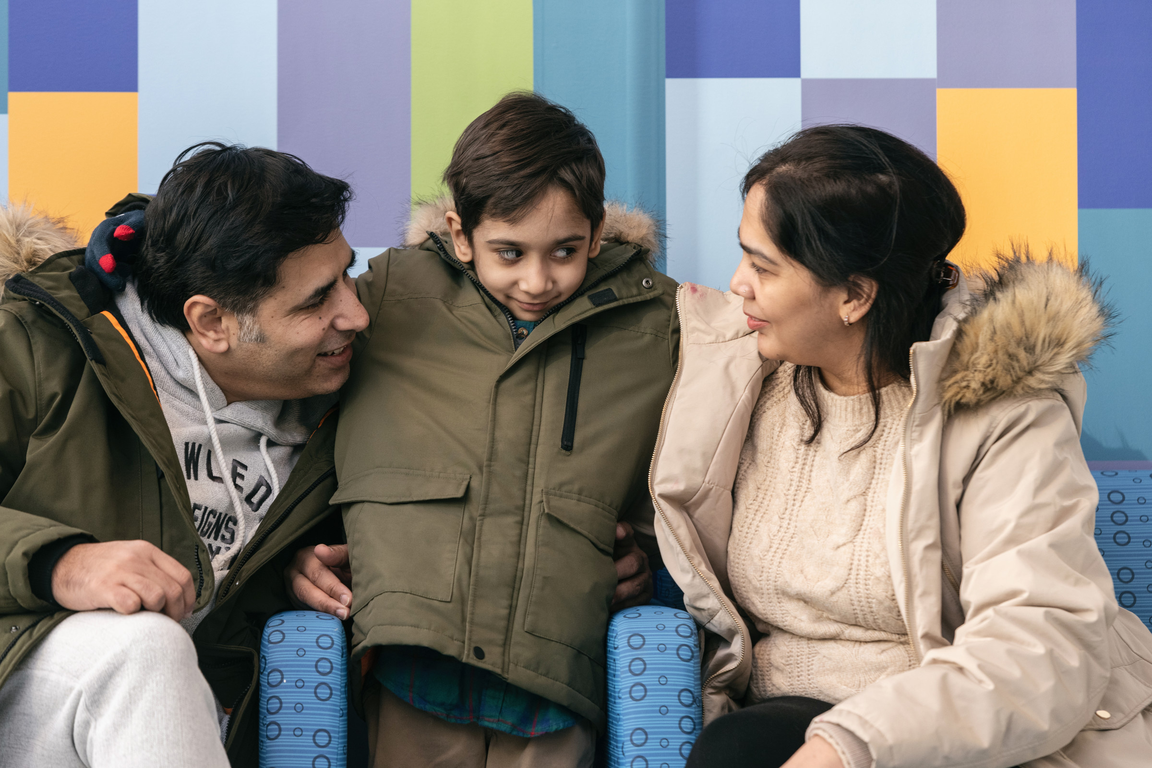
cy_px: 384
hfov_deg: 10.7
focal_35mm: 192
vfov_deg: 7.2
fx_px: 6142
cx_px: 576
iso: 640
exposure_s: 1/250
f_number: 3.5
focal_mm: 160
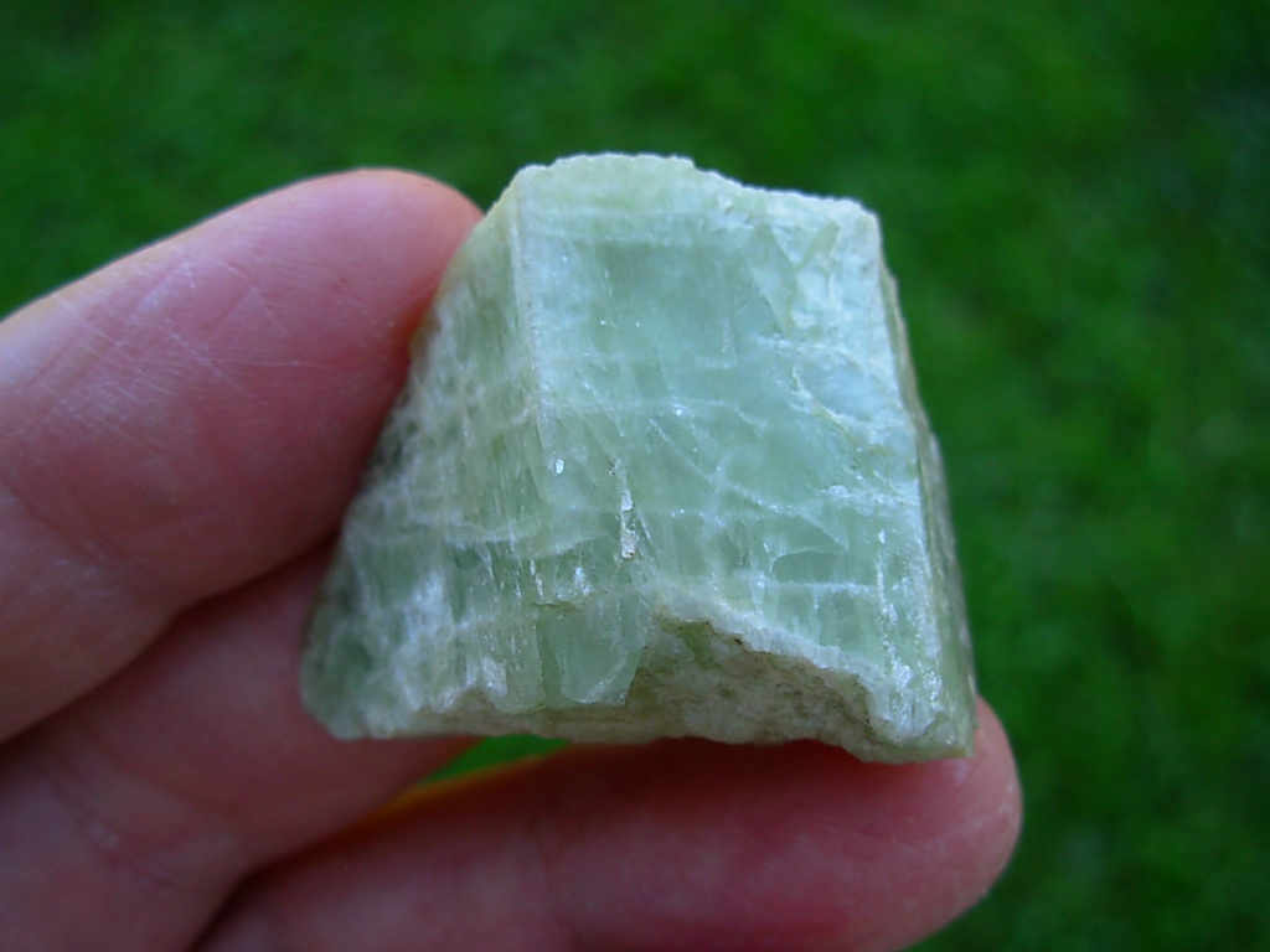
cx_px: 635
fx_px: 1394
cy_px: 476
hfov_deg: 49.0
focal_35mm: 38
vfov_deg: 37.7
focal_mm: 6.3
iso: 50
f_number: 2.9
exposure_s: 1/132
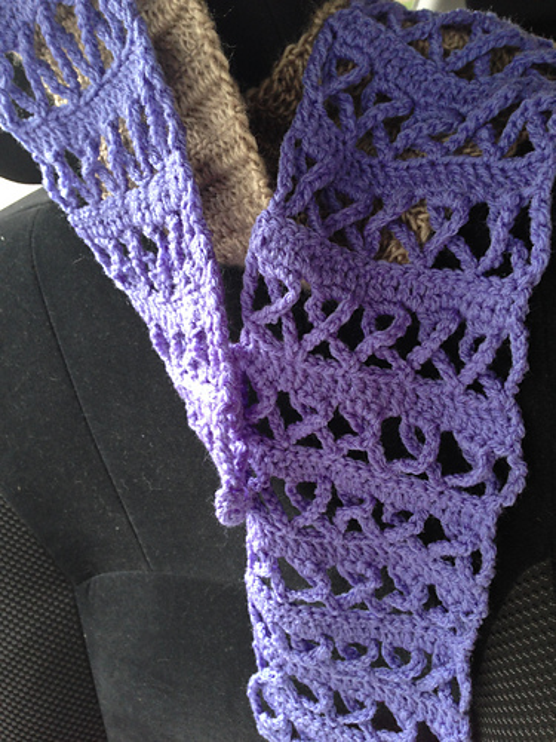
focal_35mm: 33
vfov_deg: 55.4
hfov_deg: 42.9
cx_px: 278
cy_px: 371
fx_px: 707
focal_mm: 4.12
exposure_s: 1/20
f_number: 2.4
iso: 64
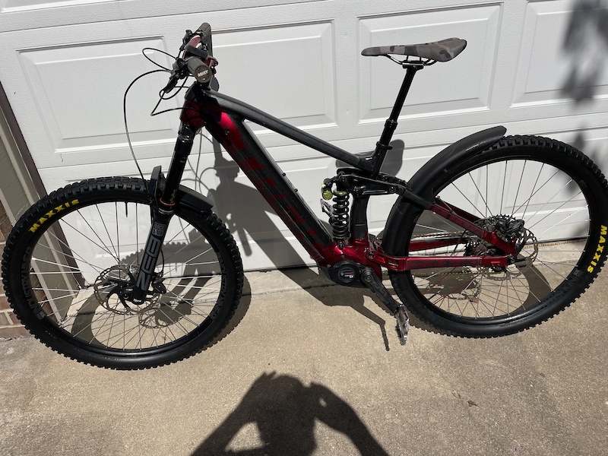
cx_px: 304
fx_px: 457
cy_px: 228
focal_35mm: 26
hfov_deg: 67.3
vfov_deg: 53.1
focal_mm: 4.2
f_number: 1.6
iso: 32
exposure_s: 1/9091
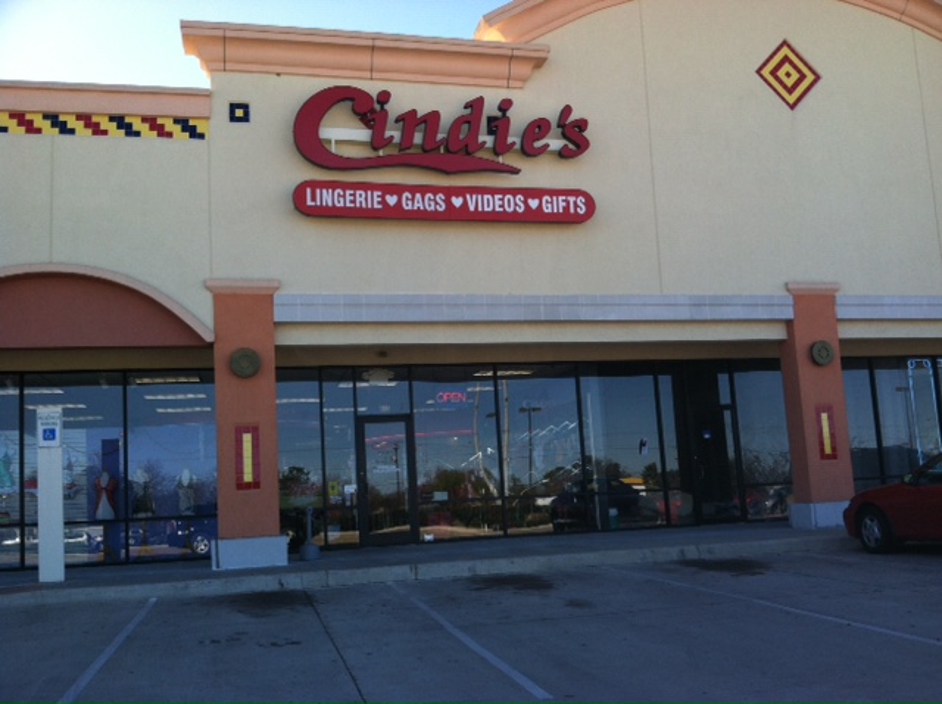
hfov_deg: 52.7
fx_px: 951
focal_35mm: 35
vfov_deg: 40.6
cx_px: 471
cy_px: 352
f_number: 2.8
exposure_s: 1/500
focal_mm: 3.85
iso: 80
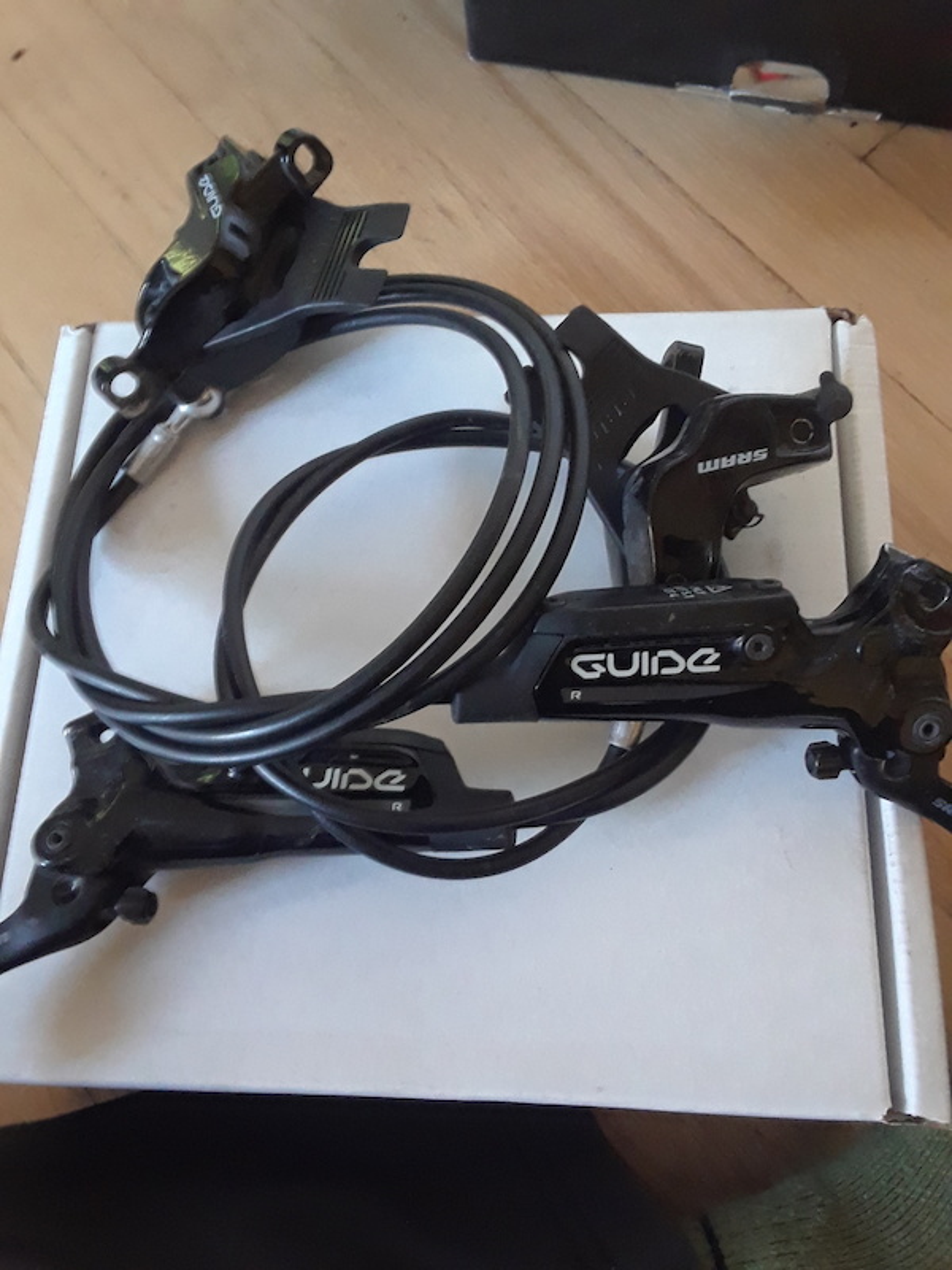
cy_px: 635
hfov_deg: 46.8
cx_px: 476
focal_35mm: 30
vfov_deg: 60.0
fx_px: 1100
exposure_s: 1/15
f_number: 1.9
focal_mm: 2.47
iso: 250
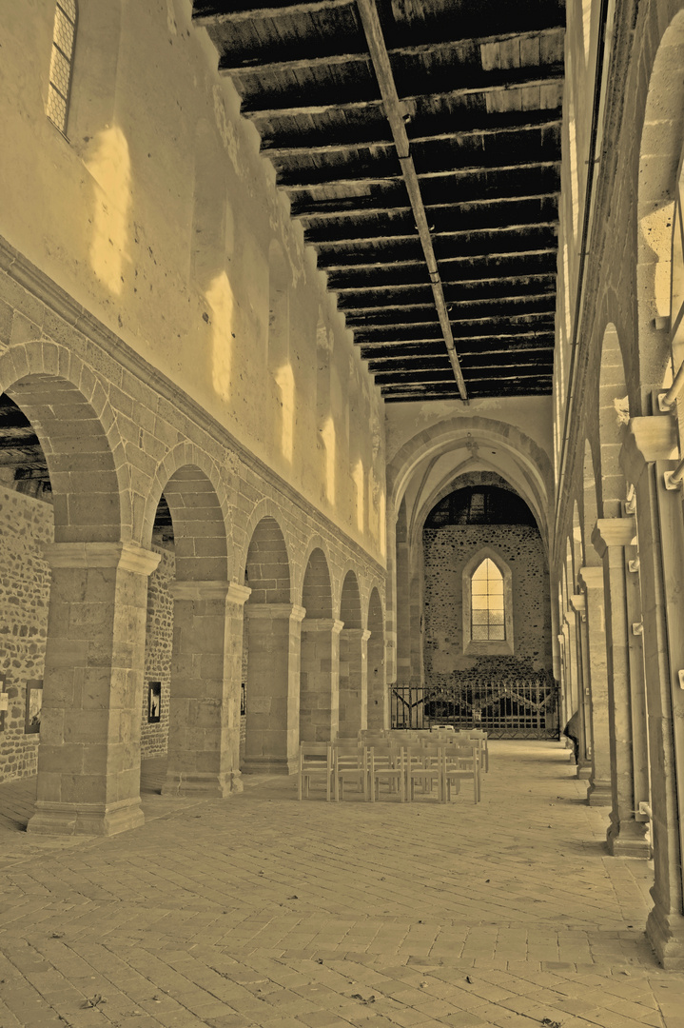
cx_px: 342
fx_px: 856
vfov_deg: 62.0
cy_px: 514
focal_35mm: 30
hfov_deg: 43.6
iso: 400
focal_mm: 20
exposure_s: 1/60
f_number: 4.5
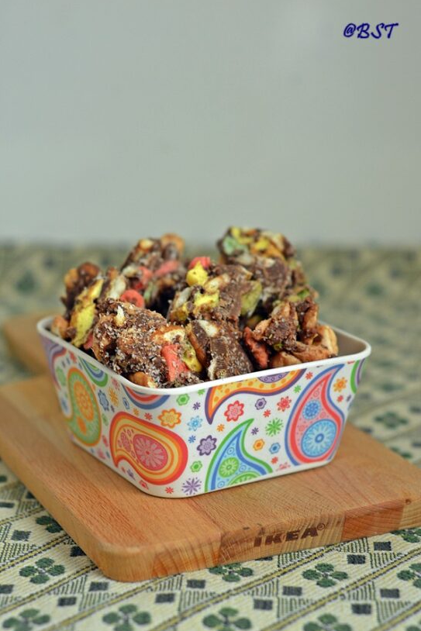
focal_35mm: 76
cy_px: 317
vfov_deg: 26.6
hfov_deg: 18.0
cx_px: 212
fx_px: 1332
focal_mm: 50
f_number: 3.2
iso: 400
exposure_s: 1/60
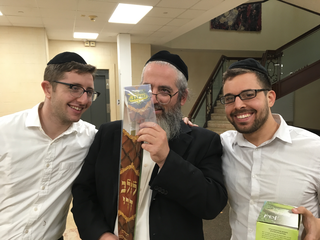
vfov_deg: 48.2
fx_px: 268
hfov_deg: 61.7
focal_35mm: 29
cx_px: 160
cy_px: 120
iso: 64
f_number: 2.2
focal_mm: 4.15
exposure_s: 1/30
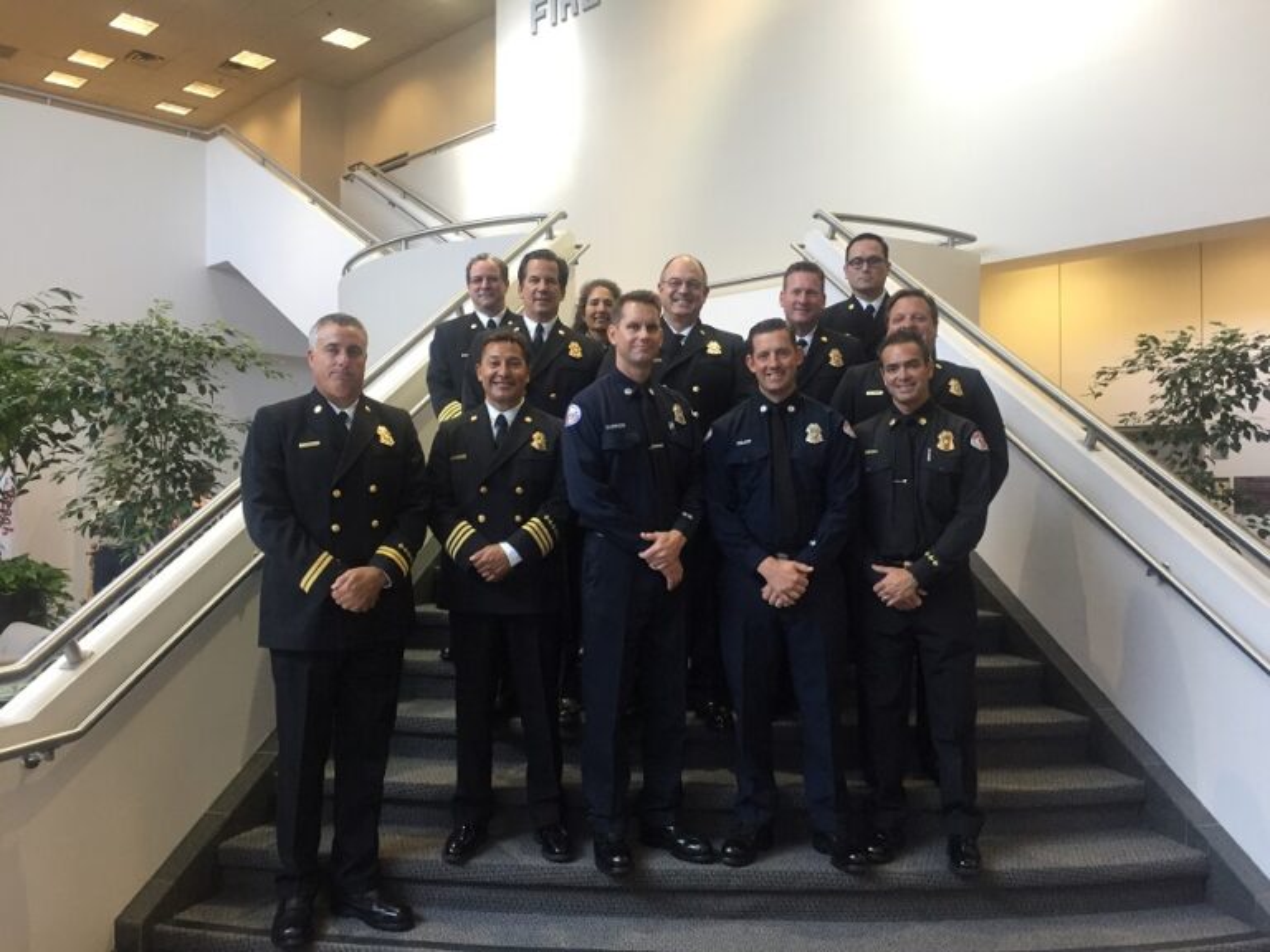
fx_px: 1064
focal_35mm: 29
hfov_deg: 61.7
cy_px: 476
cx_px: 635
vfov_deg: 48.2
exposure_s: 1/30
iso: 50
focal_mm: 4.15
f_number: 2.2
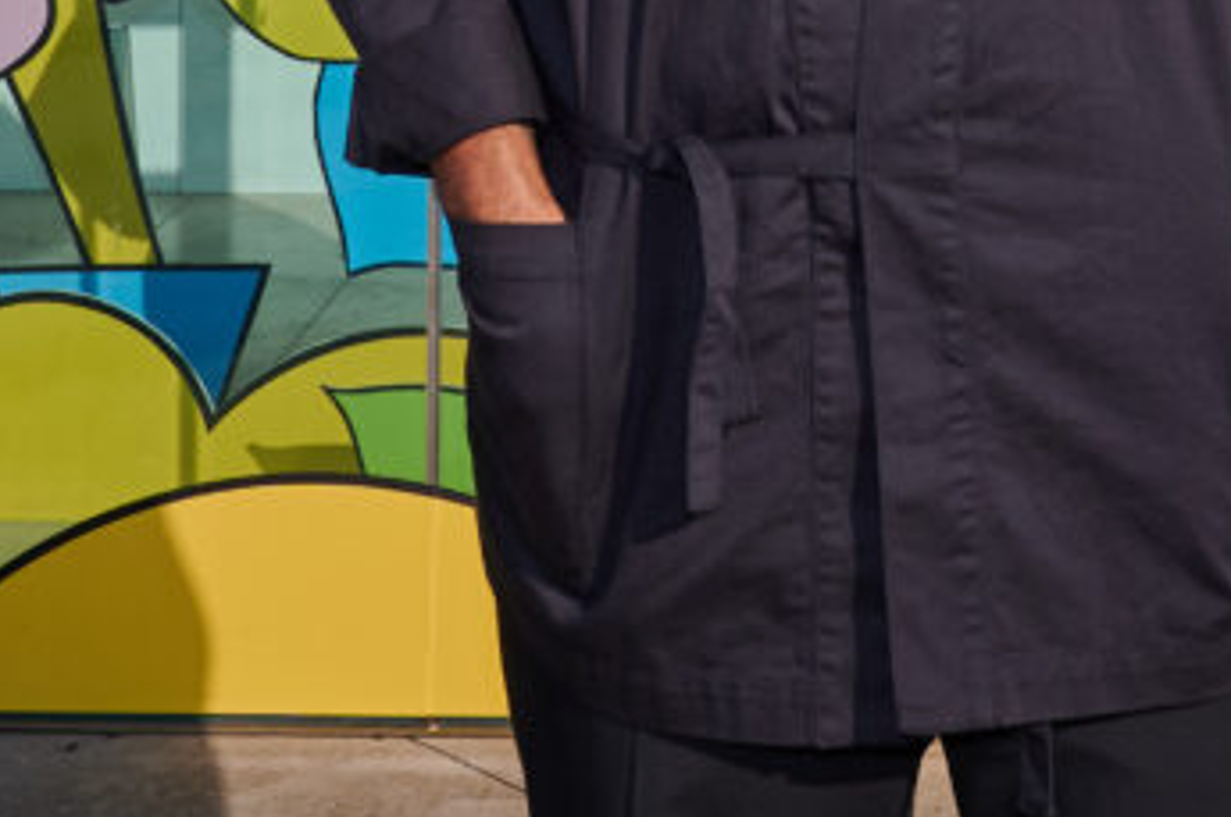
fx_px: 3654
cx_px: 992
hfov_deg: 18.9
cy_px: -721
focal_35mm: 107
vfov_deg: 11.7
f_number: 9
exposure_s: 1/200
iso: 125
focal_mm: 24
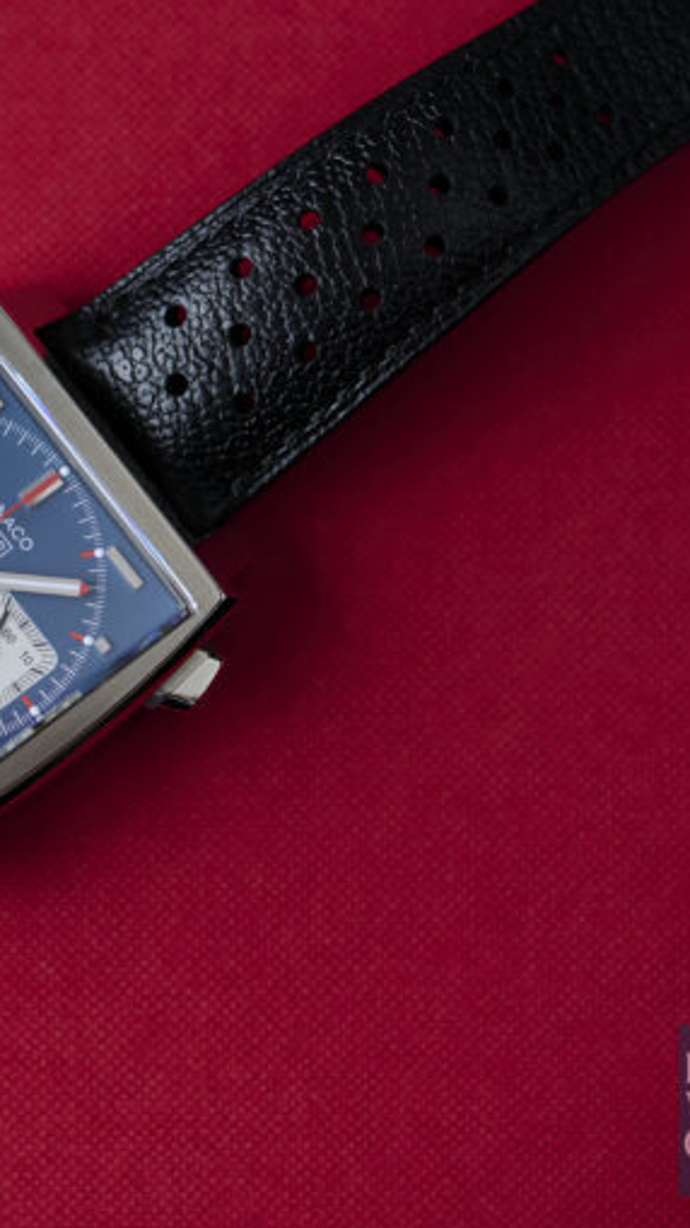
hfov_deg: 7.3
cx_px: -41
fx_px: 5404
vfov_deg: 13.0
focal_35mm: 166
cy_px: 613
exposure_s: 1/200
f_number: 6.3
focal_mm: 105
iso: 160
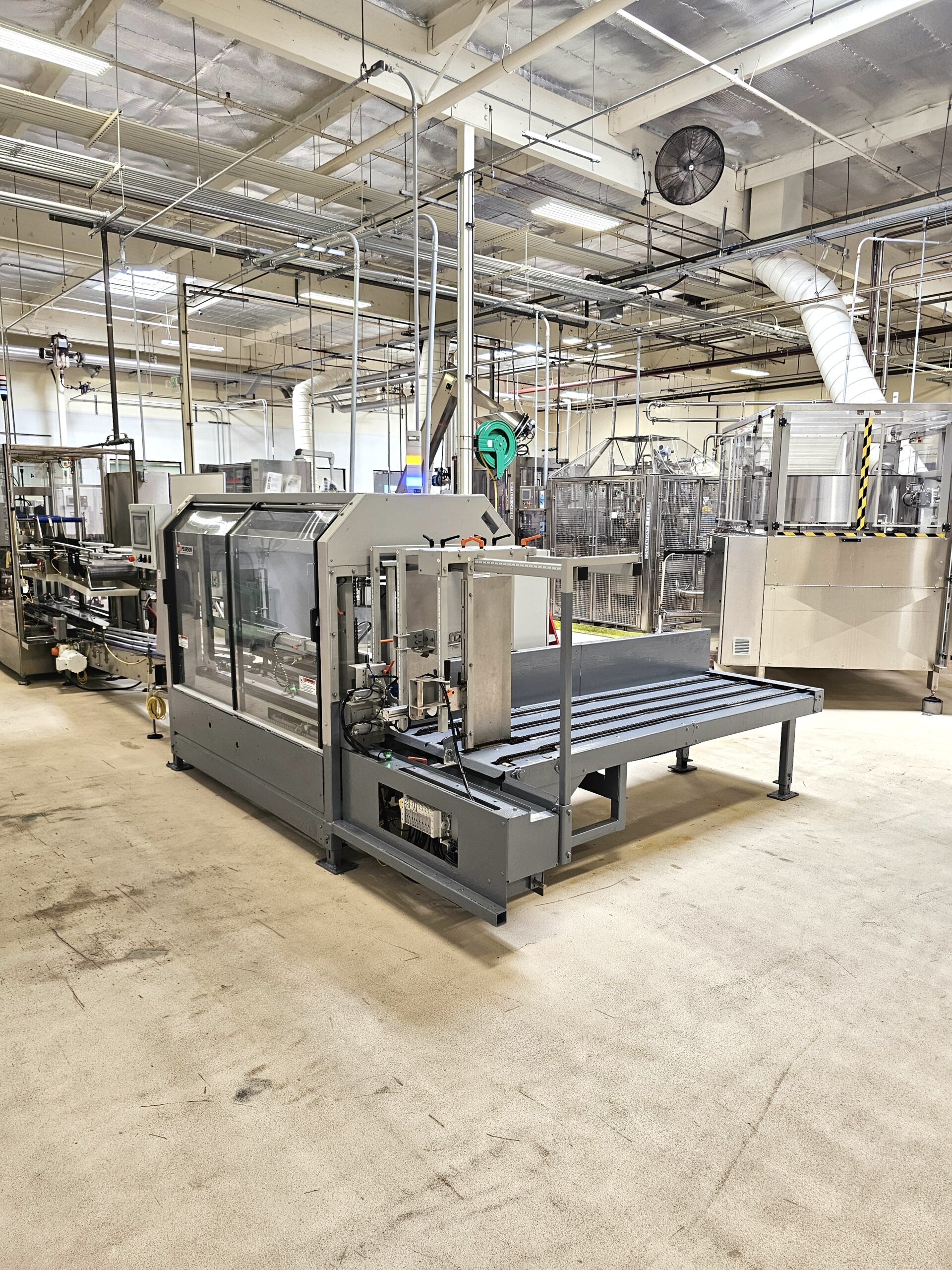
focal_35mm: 23
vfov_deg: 73.9
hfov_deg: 58.9
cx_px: 476
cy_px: 635
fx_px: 843
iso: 160
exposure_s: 1/120
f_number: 1.7
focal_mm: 6.3
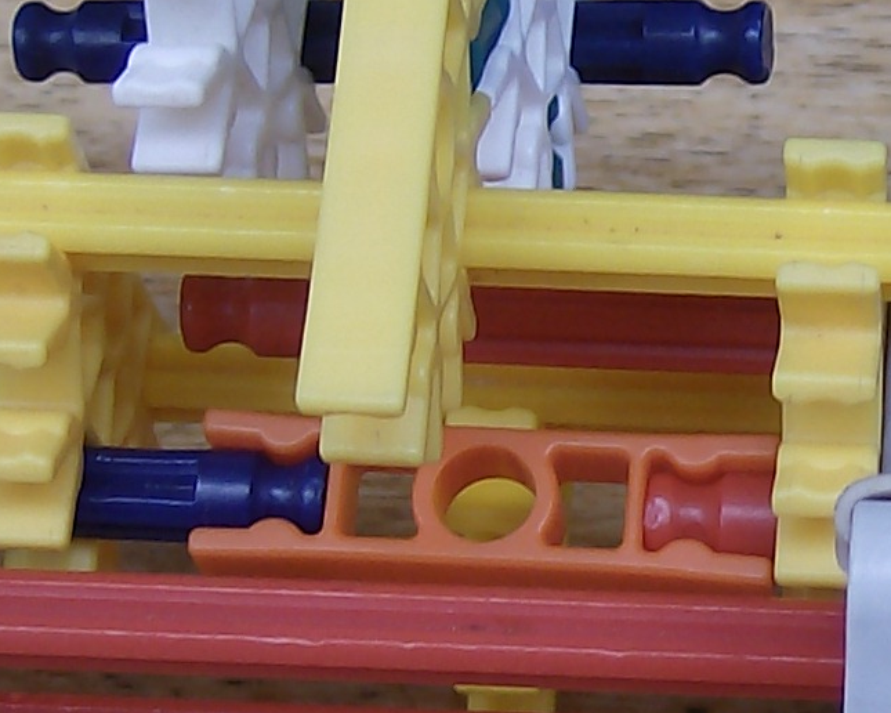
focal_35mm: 140
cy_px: 473
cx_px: 977
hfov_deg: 13.5
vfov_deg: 11.0
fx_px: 3692
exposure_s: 1/106
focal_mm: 6
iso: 100
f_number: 2.8
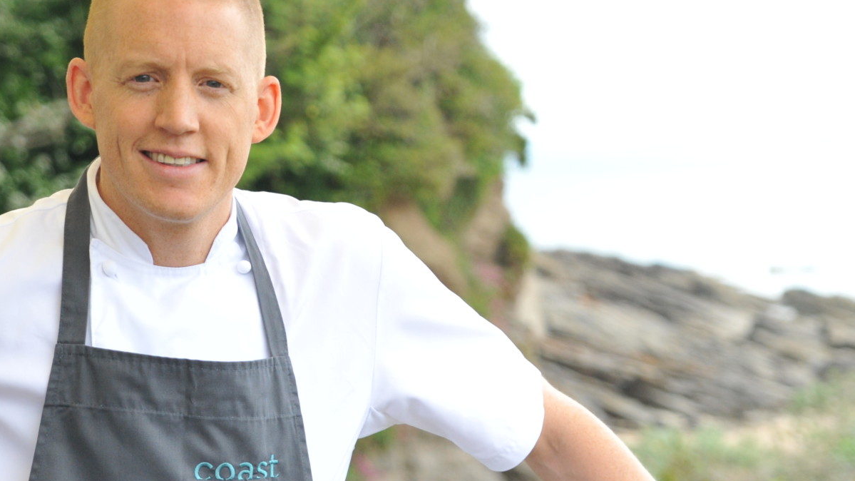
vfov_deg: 8.0
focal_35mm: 152
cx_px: 444
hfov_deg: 14.1
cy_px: 320
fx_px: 3445
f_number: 5
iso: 1600
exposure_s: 1/1000
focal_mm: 85
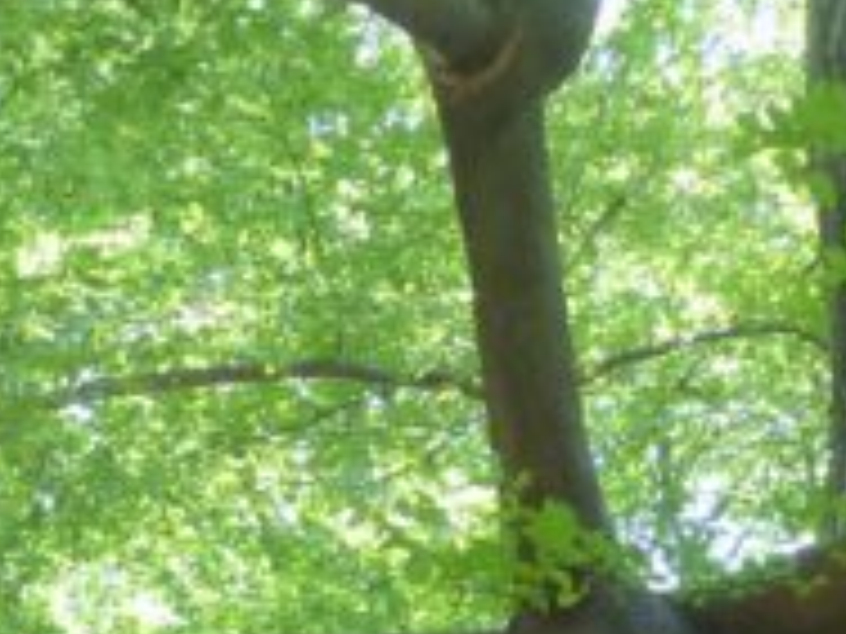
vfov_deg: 5.2
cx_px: 594
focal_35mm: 286
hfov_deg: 6.9
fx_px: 6990
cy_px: 625
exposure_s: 1/60
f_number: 2.8
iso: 250
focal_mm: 11.9
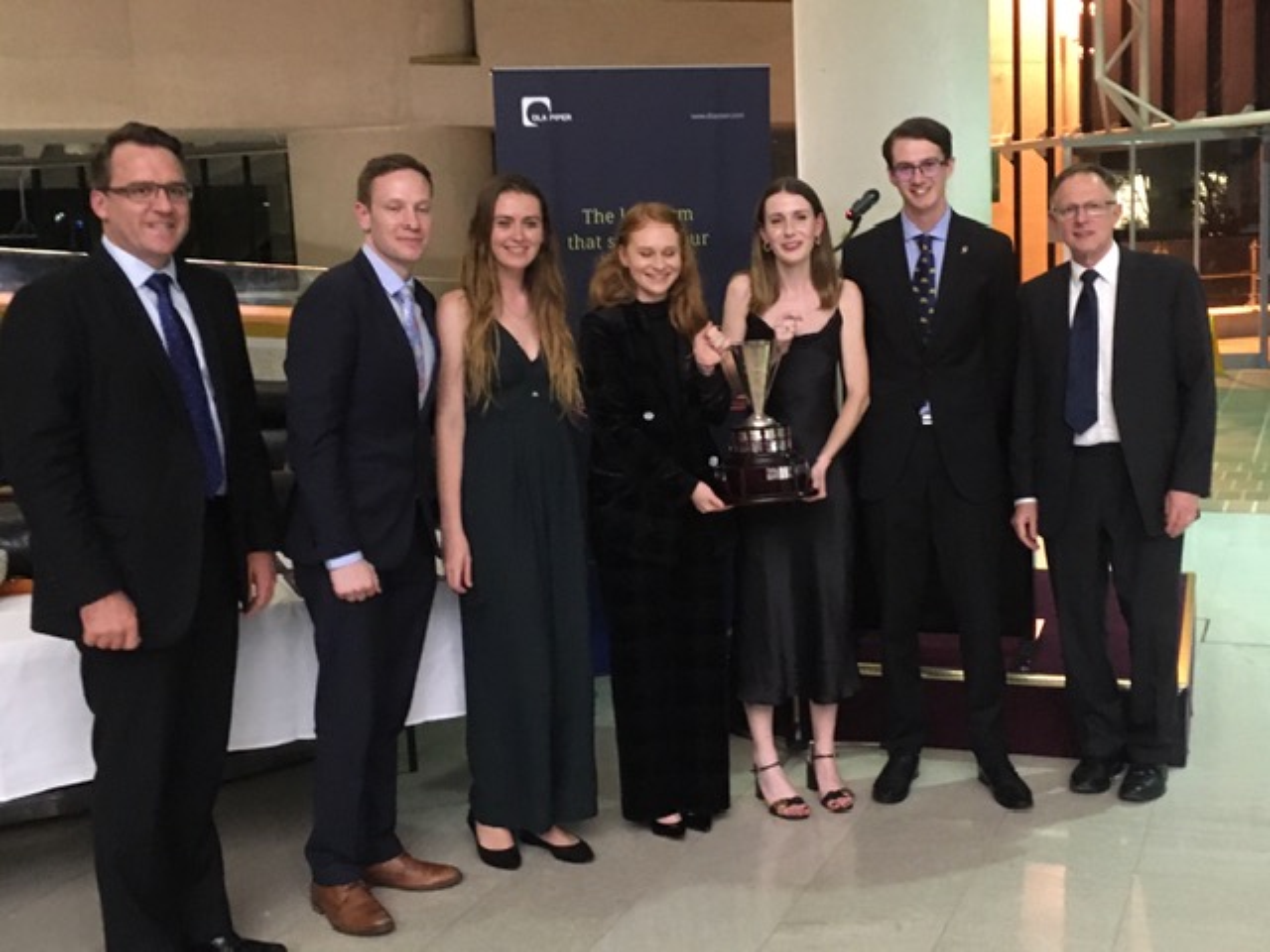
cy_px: 476
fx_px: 1064
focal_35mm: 29
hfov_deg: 61.7
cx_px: 635
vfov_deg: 48.2
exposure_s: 1/17
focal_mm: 4.15
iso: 250
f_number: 2.2
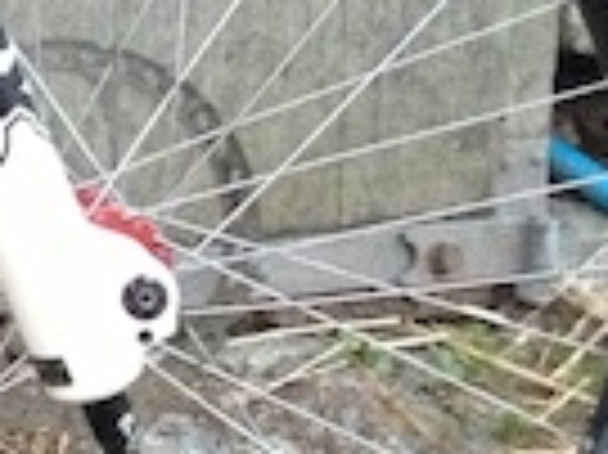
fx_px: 3633
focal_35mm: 207
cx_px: -1112
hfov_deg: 8.3
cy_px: -198
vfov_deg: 7.1
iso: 400
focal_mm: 4.28
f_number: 2.4
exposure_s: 1/15
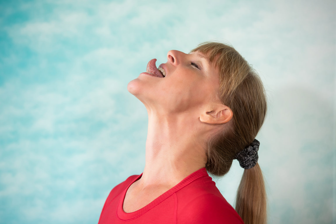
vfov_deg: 8.6
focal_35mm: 160
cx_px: 168
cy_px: 112
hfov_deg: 12.8
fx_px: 1494
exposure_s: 1/200
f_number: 3.5
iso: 640
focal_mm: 160
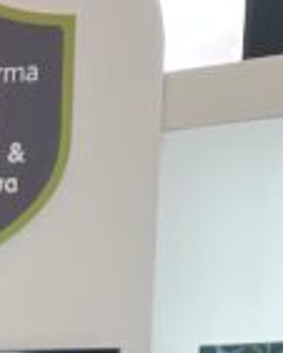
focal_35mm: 184
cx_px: -270
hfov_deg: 8.0
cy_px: 741
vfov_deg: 9.7
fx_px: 1924
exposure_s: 1/100
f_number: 1.6
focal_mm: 5.1
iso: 32
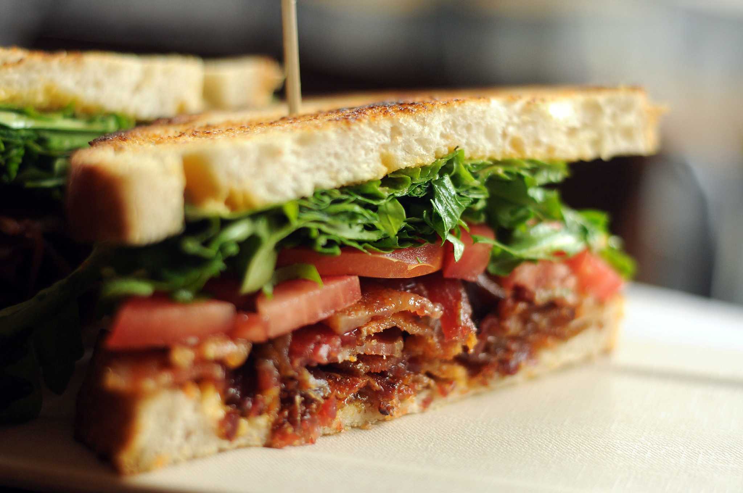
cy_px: 246
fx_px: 1546
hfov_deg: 27.0
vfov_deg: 18.1
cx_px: 372
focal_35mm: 75
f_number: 2
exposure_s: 1/160
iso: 400
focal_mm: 50
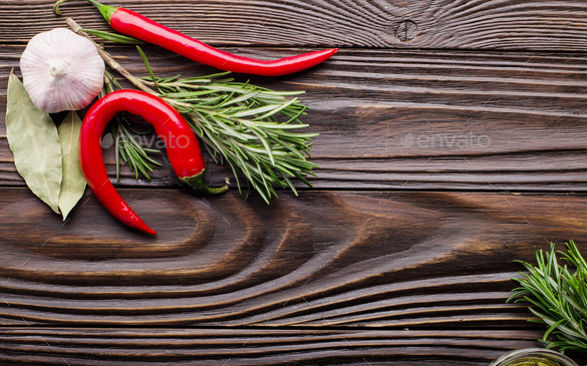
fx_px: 1231
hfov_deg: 26.8
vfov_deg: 16.9
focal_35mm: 77
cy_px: 187
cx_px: 292
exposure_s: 1/250
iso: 100
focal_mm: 50
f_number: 8
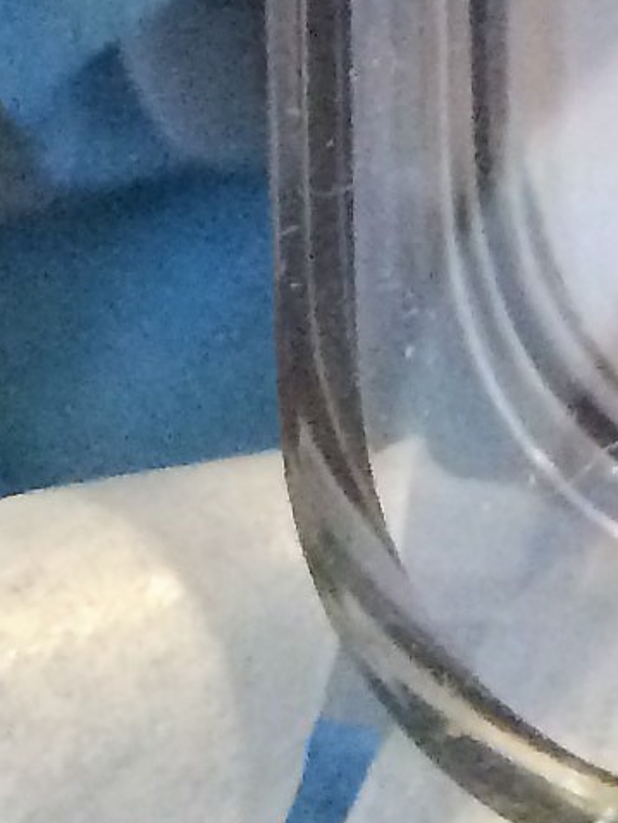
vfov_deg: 8.2
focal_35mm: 198
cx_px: 2012
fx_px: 4709
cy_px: -1810
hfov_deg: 6.6
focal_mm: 4.15
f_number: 2.2
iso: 250
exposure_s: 1/15
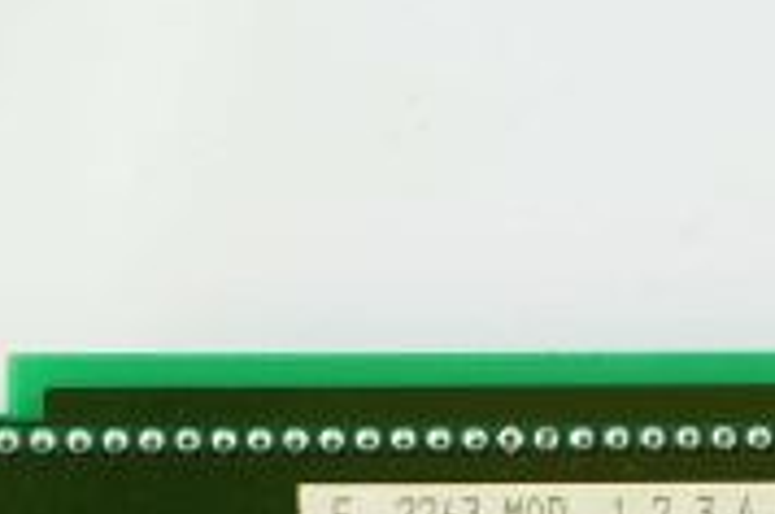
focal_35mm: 405
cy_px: 651
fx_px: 8703
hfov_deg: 5.1
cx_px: 697
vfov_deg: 3.4
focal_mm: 120
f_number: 8
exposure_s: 1/100
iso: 800
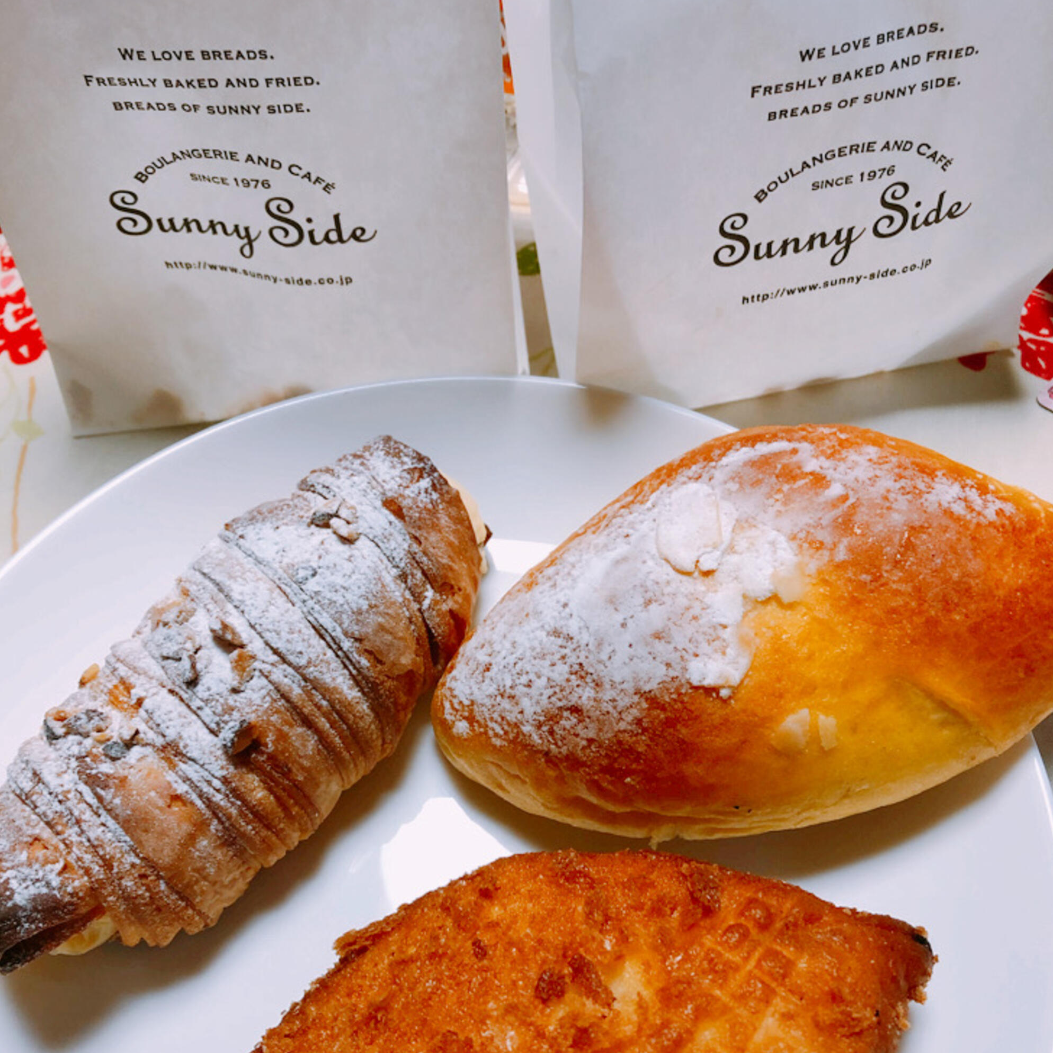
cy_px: 649
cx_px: 517
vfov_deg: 48.1
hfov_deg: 48.4
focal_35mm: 34
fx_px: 1170
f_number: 1.8
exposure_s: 1/15
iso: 50
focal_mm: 3.99
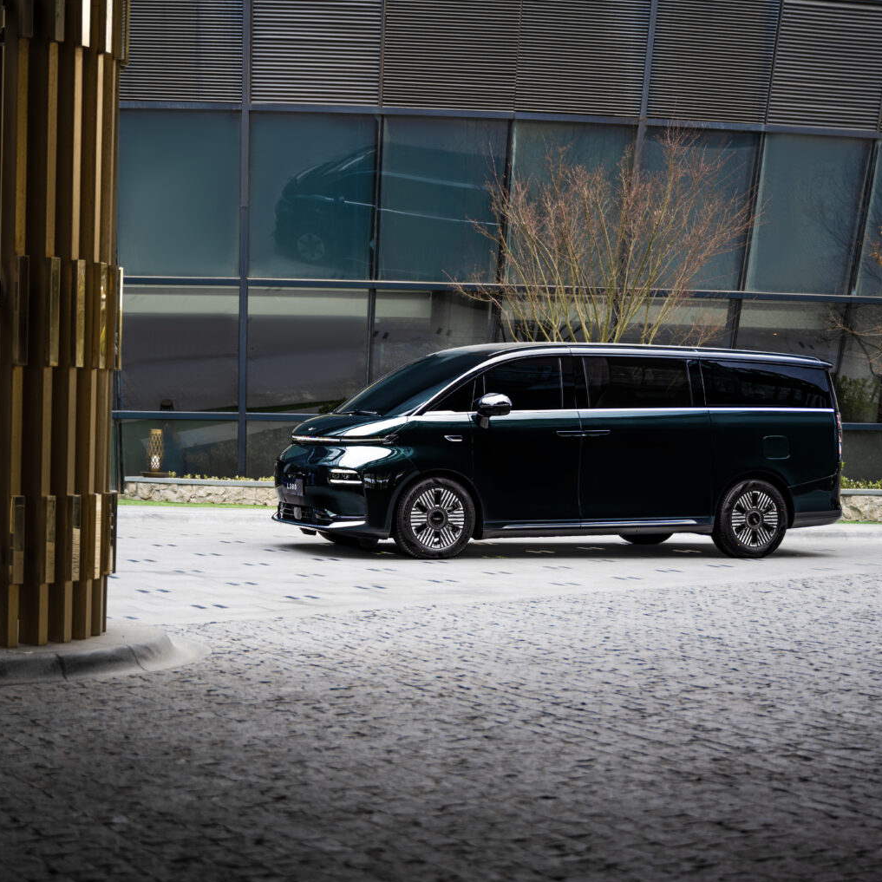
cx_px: 384
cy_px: 441
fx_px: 1960
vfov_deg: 25.4
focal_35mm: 68
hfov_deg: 25.3
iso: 64
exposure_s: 1/80
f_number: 2.8
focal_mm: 53
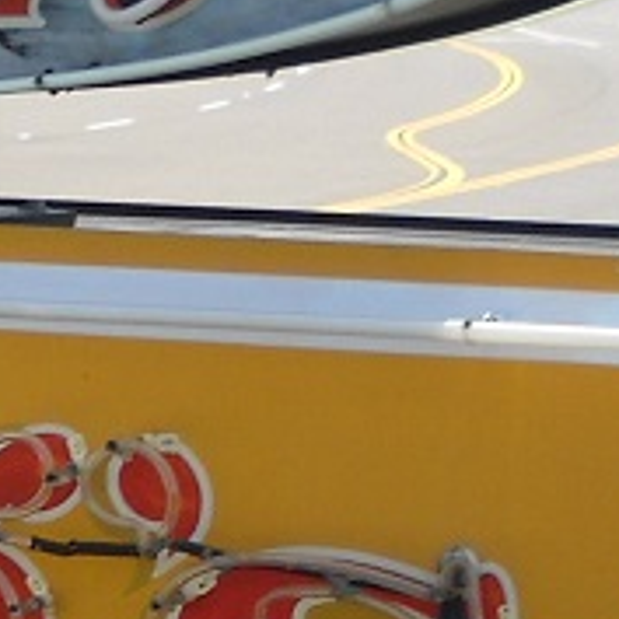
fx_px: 4957
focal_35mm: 245
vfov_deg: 7.1
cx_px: -619
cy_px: 671
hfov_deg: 6.9
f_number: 5.8
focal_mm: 7.88
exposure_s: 1/129
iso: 64
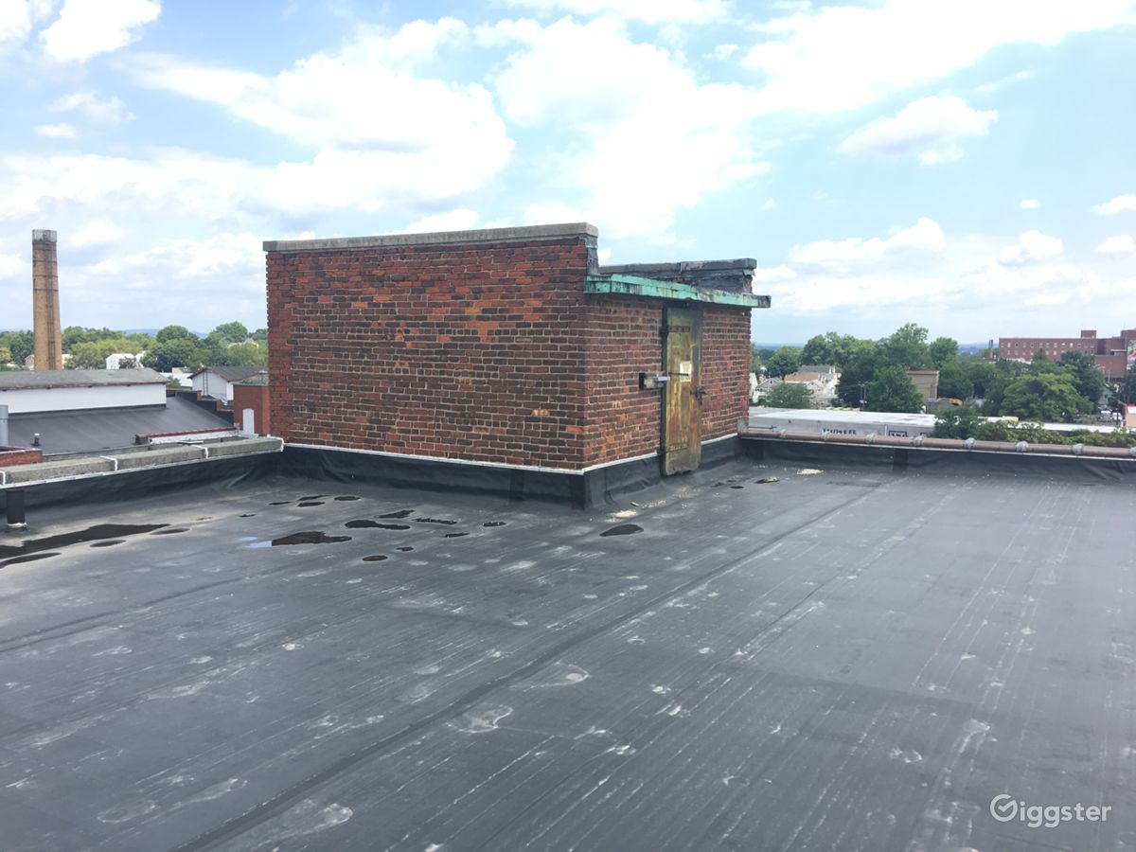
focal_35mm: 29
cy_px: 426
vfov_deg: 48.2
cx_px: 568
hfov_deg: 61.7
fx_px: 952
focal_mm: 4.15
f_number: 2.2
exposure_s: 1/699
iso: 25
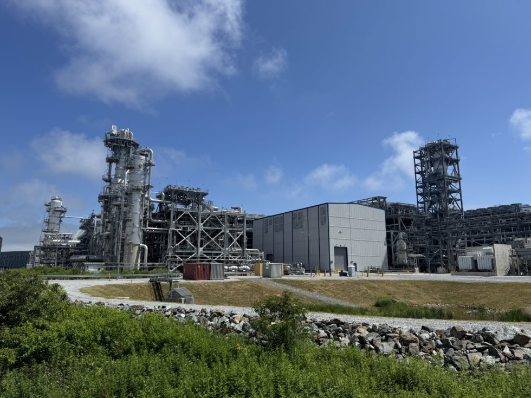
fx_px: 368
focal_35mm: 24
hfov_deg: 71.6
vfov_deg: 56.8
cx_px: 266
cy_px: 199
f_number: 1.78
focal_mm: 6.76
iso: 80
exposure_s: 1/7092
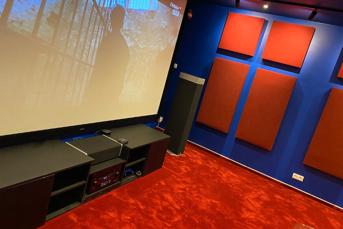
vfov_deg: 46.4
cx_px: 169
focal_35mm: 28
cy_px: 106
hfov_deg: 65.5
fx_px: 267
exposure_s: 1/33
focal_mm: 4.25
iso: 500
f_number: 1.8
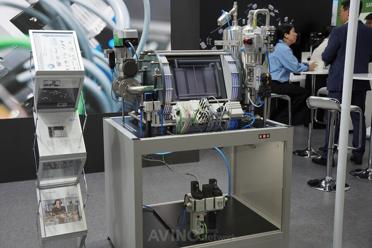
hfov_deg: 46.4
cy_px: 124
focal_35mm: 42
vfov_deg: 31.9
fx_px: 434
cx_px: 186
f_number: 4
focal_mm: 28
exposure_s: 1/60
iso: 160
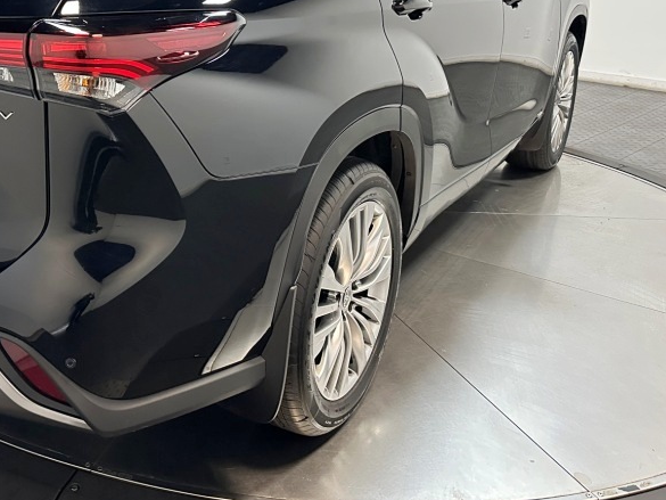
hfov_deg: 42.5
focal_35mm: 42
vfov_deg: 33.8
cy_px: 134
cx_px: 121
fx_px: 808
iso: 640
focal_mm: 6.86
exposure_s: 1/60
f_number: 1.78
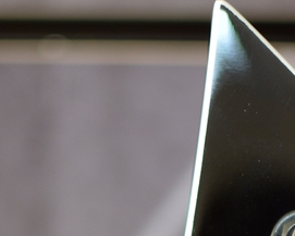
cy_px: 512
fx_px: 1587
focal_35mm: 182
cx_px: 286
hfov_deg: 10.5
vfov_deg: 8.0
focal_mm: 35
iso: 200
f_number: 1.8
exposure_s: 1/60
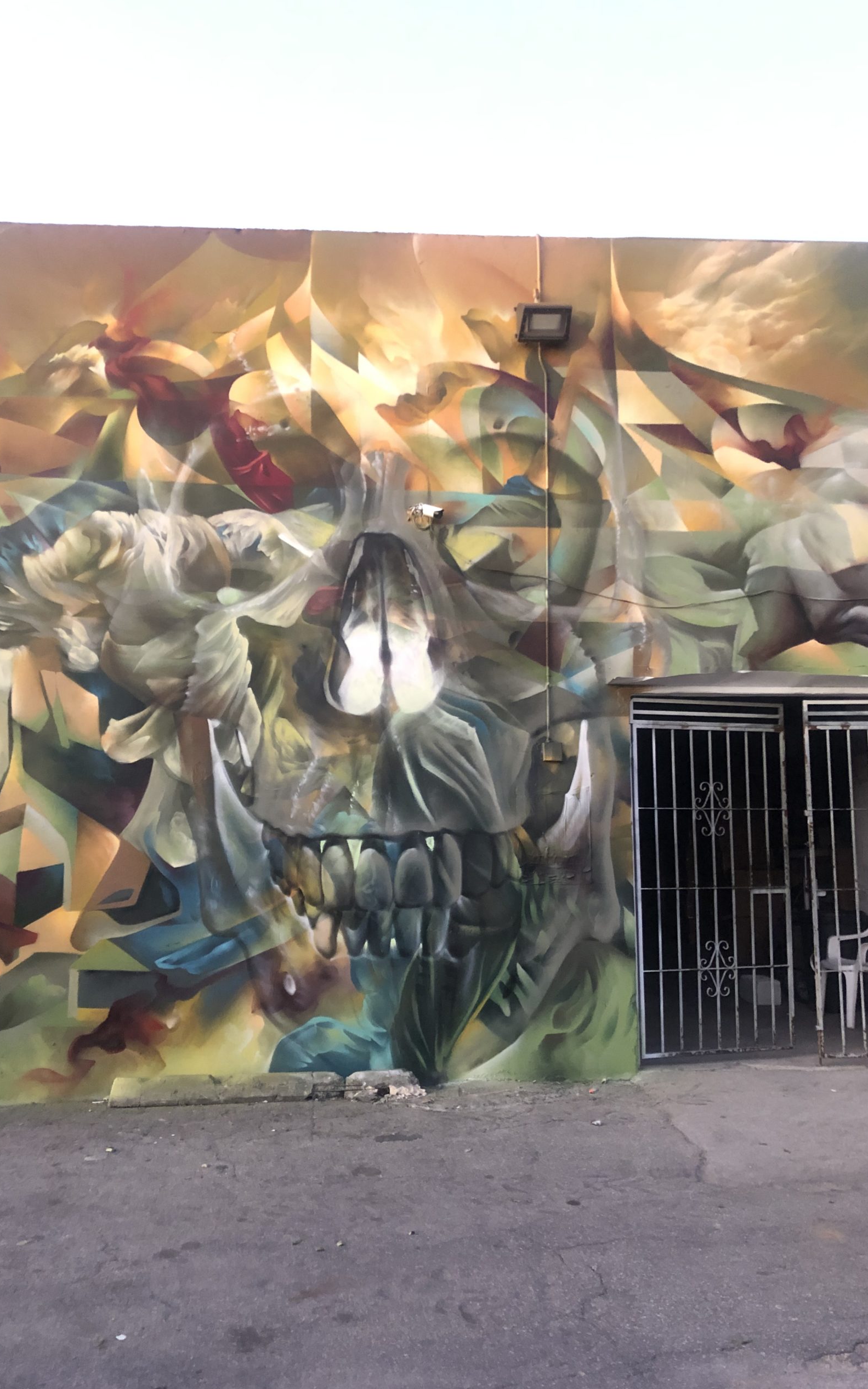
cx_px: 396
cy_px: 700
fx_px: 1136
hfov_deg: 41.8
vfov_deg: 62.9
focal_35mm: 30
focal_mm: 4
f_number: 1.8
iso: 100
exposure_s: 1/4
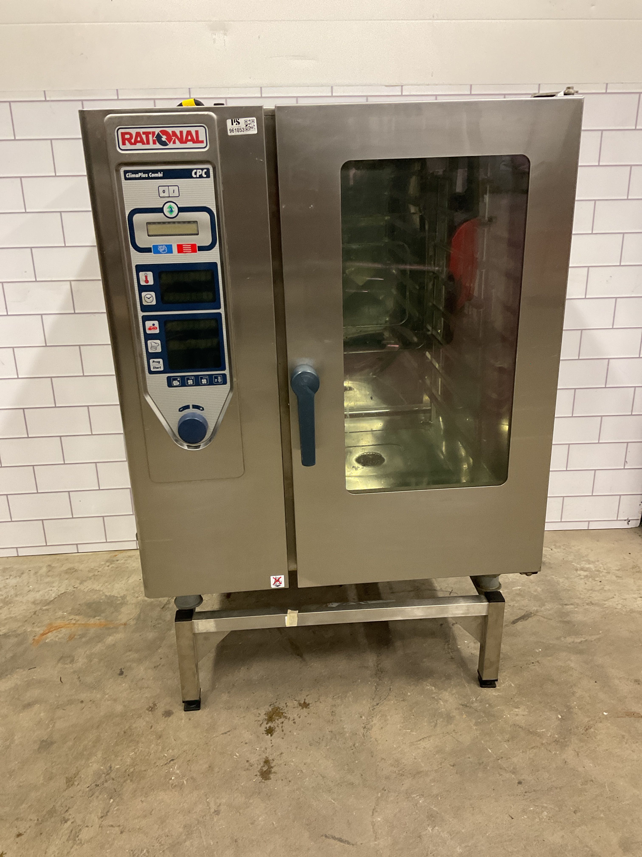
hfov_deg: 48.2
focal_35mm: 29
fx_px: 717
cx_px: 321
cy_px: 428
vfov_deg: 61.7
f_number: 1.8
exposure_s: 1/50
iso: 160
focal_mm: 3
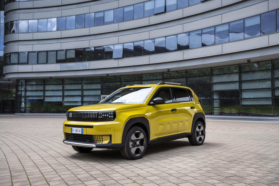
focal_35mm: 36
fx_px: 279
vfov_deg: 36.9
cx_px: 140
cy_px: 93
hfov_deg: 53.1
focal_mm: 36
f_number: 7.1
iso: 125
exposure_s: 1/160
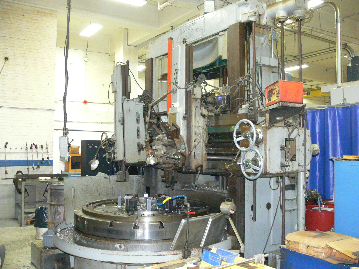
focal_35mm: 35
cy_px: 134
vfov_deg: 40.7
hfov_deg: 52.6
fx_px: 363
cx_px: 180
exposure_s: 1/30
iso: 400
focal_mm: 7.4
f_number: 2.8
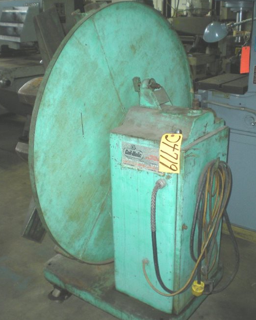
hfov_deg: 36.5
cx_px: 129
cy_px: 165
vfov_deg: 44.8
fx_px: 388
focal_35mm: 41
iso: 188
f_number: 3.1
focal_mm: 6.3
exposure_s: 1/60
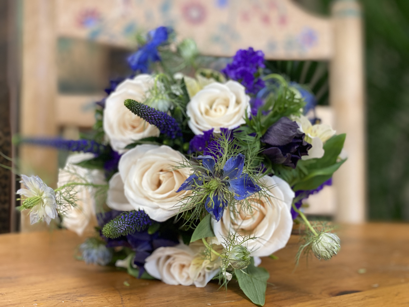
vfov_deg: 28.0
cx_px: 204
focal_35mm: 52
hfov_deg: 36.8
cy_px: 154
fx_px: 614
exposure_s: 1/120
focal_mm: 6
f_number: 2
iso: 200
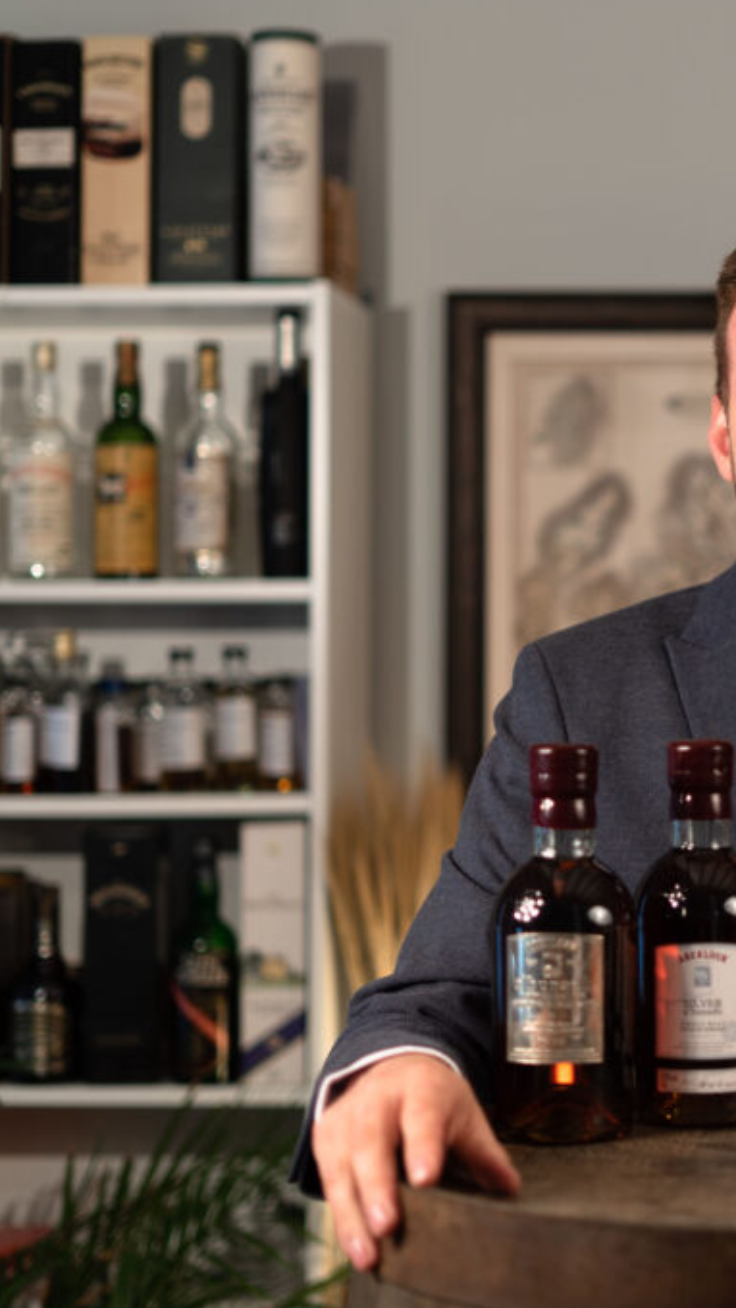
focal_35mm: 79
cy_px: 653
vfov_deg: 26.8
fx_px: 2741
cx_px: 830
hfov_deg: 14.9
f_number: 1.8
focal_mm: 50
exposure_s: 1/50
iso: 100
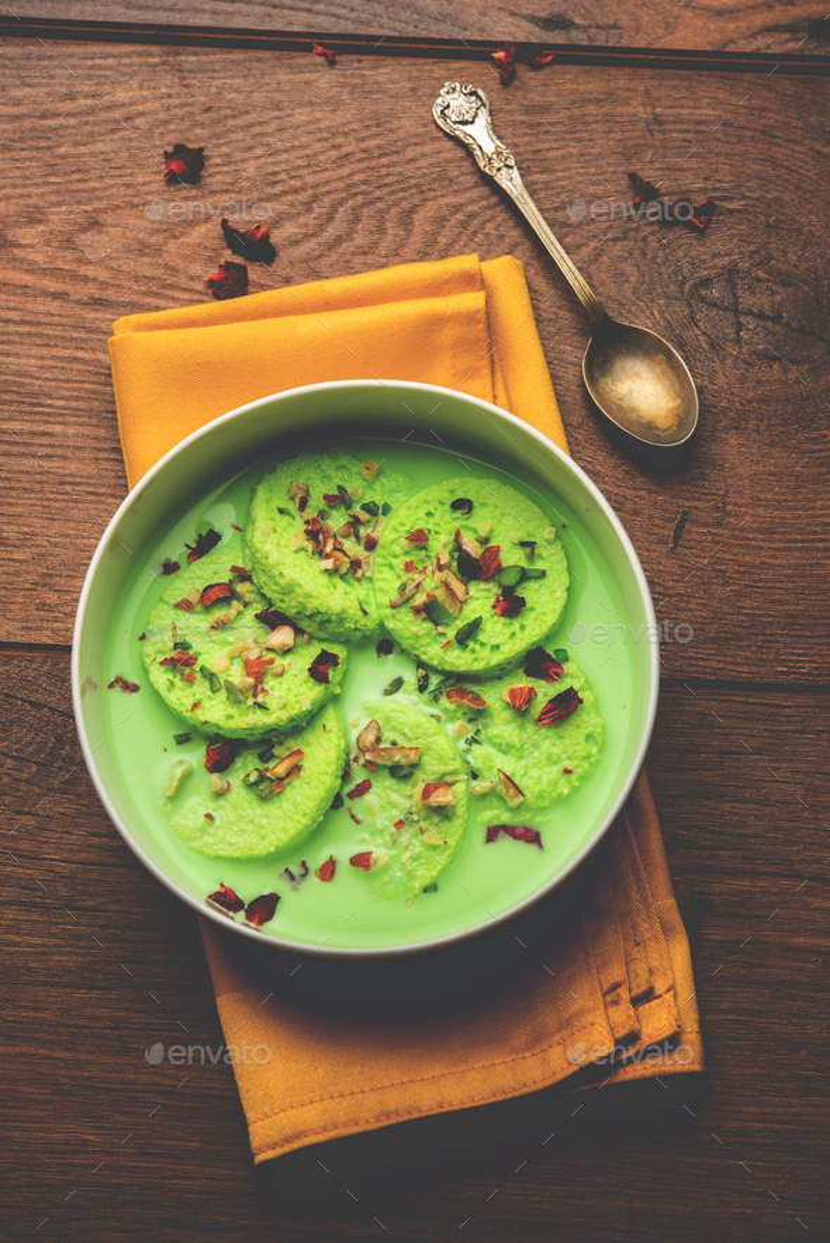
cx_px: 415
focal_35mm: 60
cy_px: 622
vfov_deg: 33.4
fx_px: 2073
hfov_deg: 22.6
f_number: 6.3
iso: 100
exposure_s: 1/125
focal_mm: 60
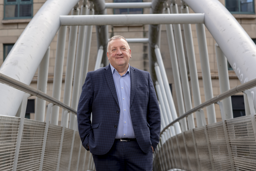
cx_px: 129
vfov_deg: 15.9
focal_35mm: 86
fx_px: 612
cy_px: 86
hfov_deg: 23.6
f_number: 5.6
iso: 200
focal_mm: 85
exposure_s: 1/200
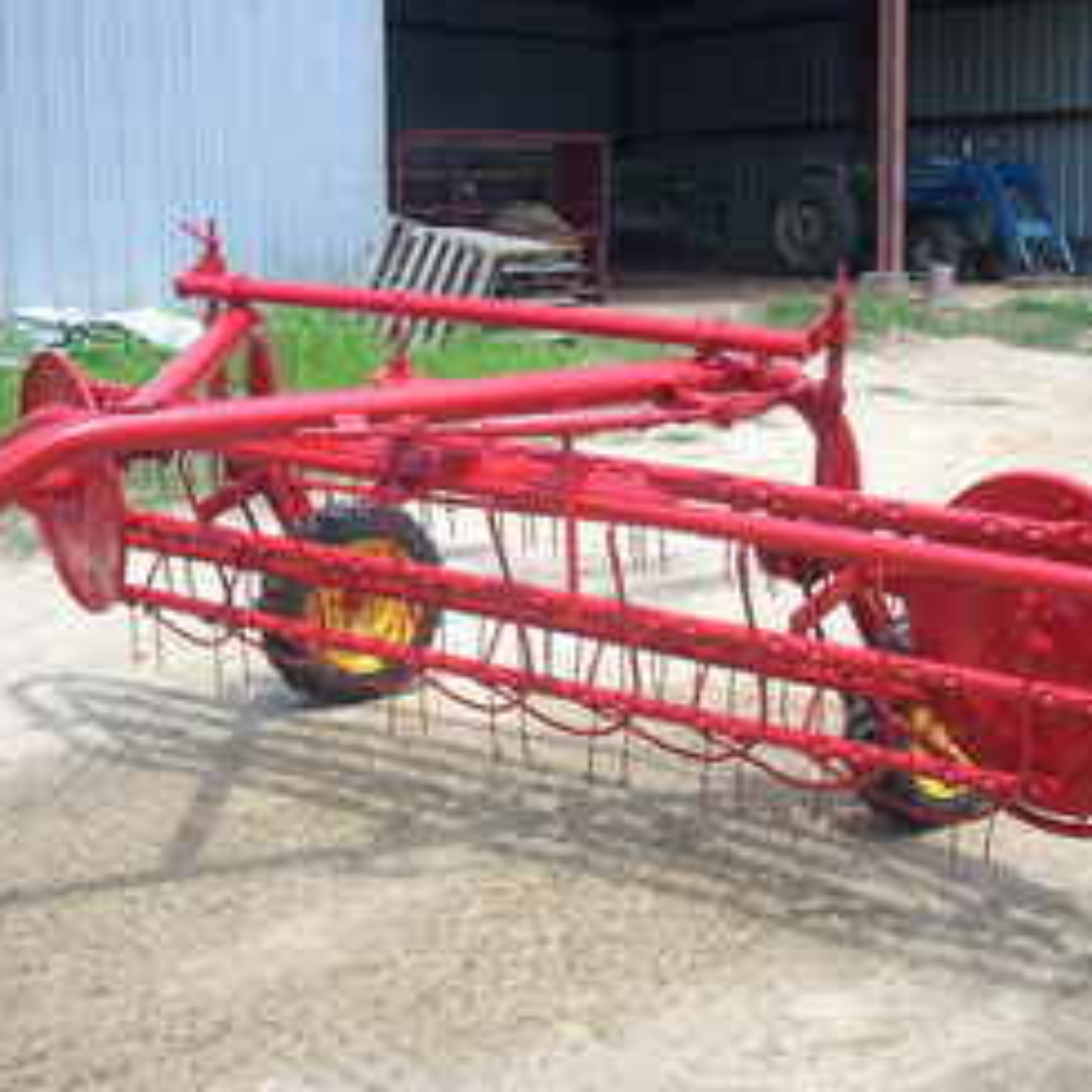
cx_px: 535
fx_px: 1642
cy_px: 526
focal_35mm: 46
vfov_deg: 36.8
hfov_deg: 36.8
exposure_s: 1/155
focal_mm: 6.2
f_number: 5.6
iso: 64
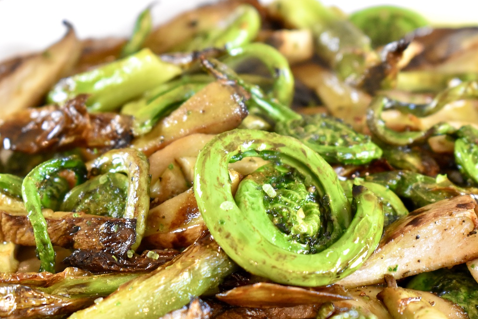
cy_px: 191
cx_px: 298
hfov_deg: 19.5
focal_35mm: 105
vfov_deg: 13.1
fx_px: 1389
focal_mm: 55
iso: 3200
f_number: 5.6
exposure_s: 1/50
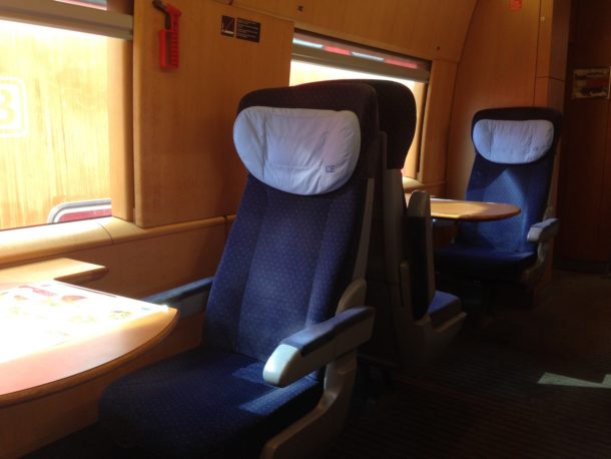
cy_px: 230
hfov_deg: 55.3
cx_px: 306
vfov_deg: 43.0
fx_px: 583
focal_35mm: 33
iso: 64
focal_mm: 4.12
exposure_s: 1/20
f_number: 2.4
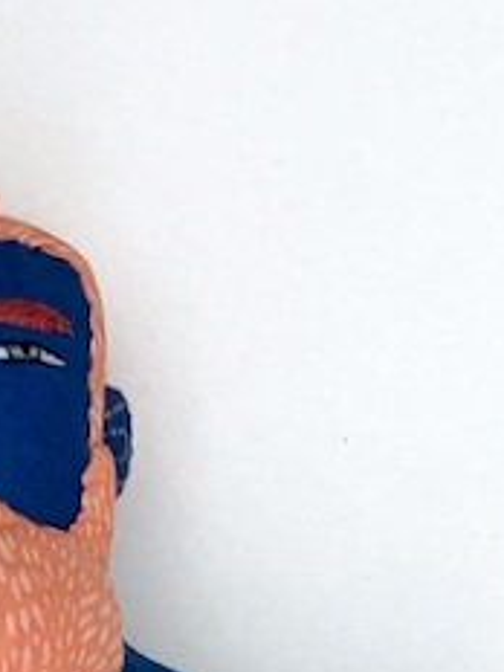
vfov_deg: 10.0
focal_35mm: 161
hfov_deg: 9.2
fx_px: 3125
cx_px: -12
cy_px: 1836
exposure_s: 1/120
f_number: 1.8
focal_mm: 3.99
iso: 25
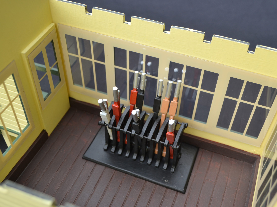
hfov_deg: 43.8
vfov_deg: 33.6
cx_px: 150
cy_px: 105
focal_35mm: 43
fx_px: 344
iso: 250
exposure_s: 1/125
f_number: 5.6
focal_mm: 26
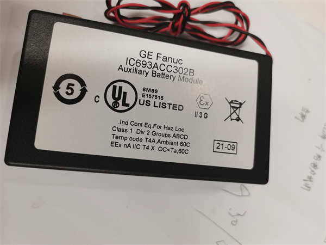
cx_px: 163
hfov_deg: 67.3
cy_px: 122
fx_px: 245
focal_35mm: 26
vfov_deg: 53.1
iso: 200
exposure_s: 1/100
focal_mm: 5.58
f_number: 1.8
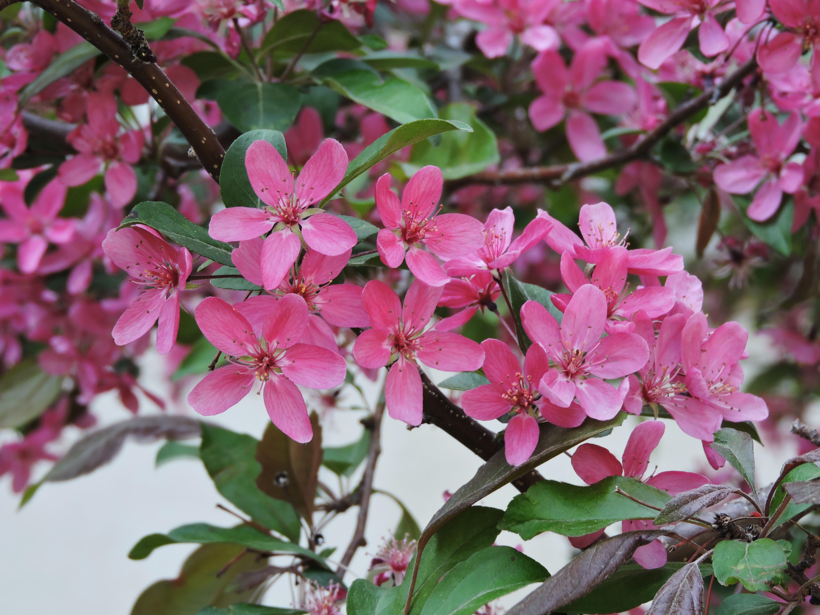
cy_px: 308
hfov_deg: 11.0
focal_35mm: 180
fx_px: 4264
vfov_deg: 8.2
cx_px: 410
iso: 125
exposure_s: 1/60
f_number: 5.3
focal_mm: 32.2
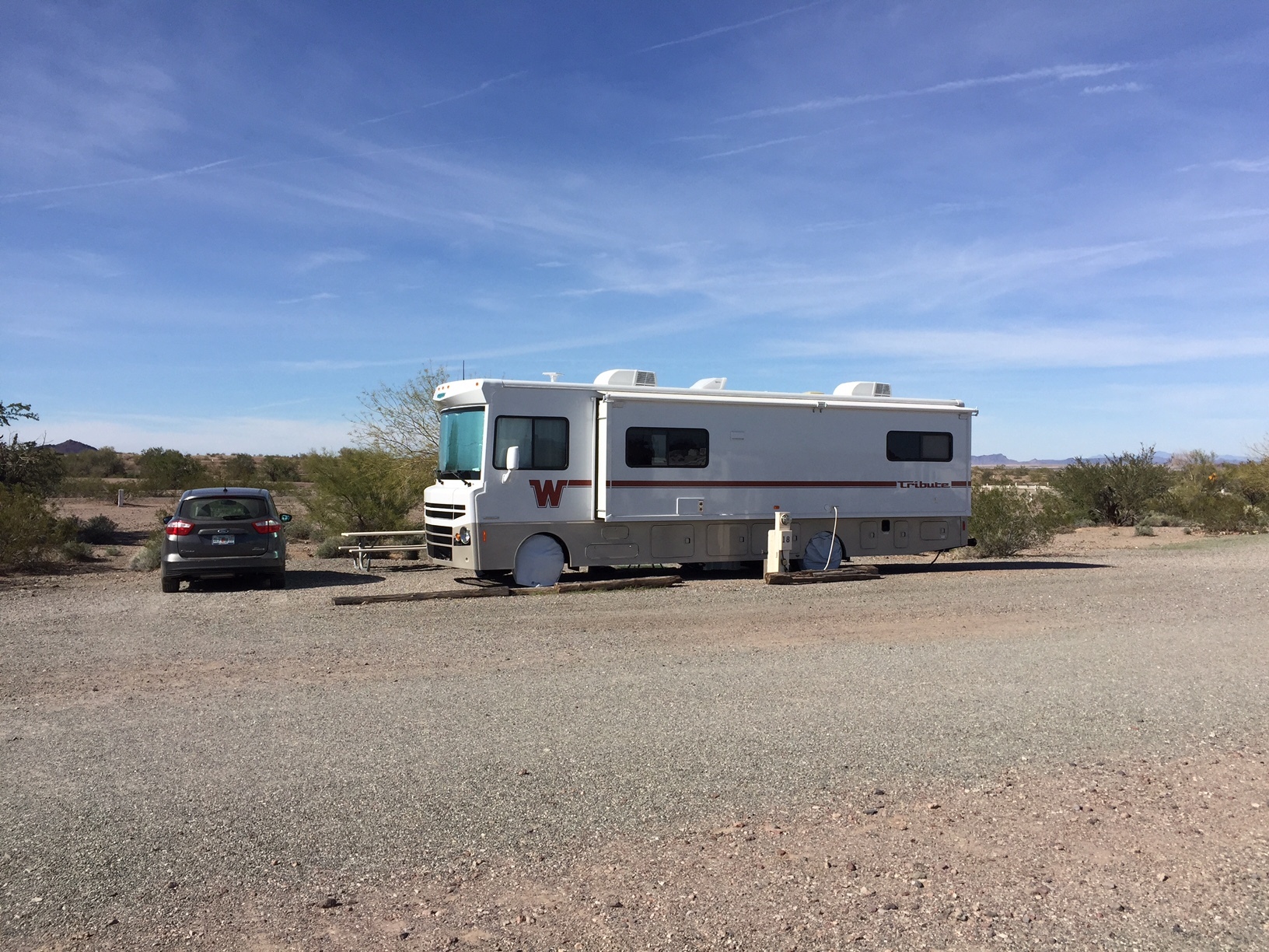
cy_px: 476
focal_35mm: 29
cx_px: 634
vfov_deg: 48.2
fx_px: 1063
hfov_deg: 61.7
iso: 32
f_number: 2.2
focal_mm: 4.15
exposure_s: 1/3300
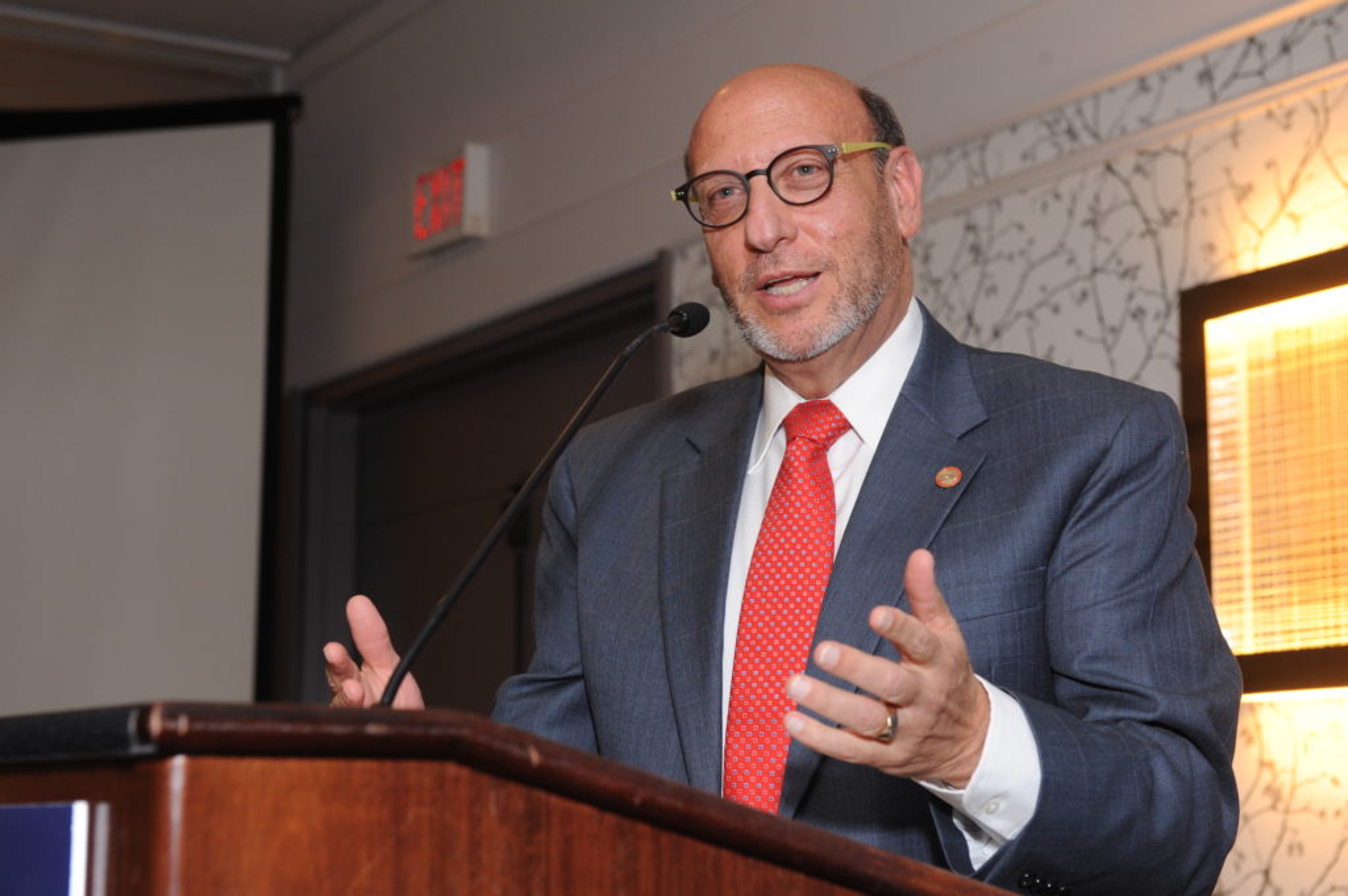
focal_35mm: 70
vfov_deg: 19.4
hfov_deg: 28.9
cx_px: 674
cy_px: 448
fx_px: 2619
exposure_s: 1/50
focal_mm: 70
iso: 1250
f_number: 5.6
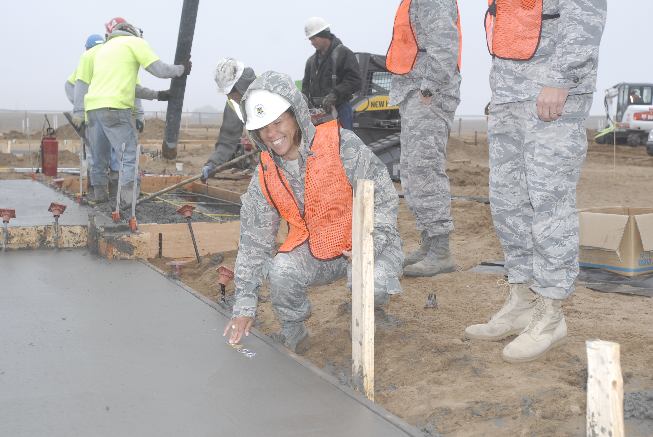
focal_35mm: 52
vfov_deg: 25.8
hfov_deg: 37.8
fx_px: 953
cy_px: 218
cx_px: 326
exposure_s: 1/125
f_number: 5
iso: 200
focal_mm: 35
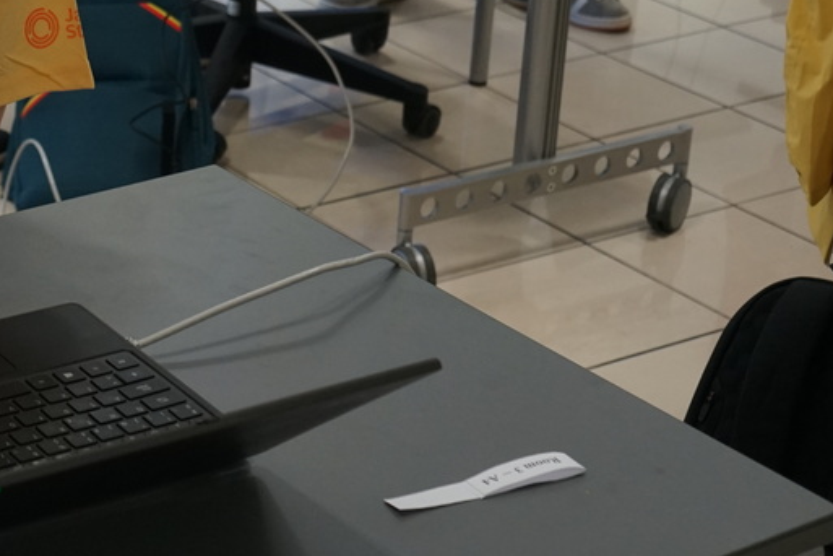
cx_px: -78
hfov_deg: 20.3
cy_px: 81
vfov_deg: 14.1
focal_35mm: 96
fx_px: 2221
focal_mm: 41
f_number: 6.3
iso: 1250
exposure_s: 1/60
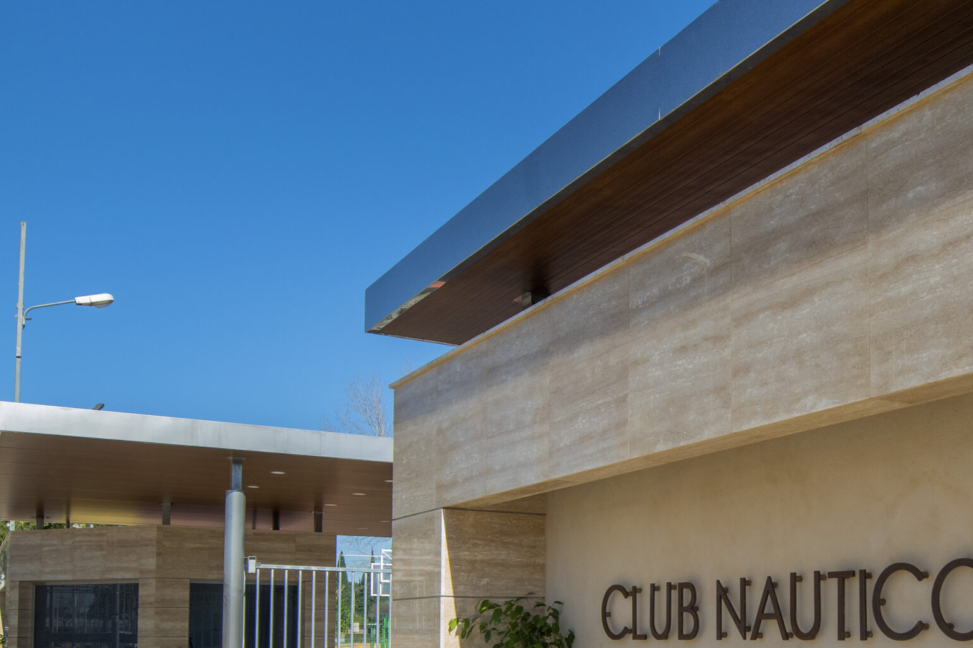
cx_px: 739
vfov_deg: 36.4
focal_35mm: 35
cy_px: 527
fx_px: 946
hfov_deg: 51.9
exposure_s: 1/1000
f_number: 7.1
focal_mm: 14
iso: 400
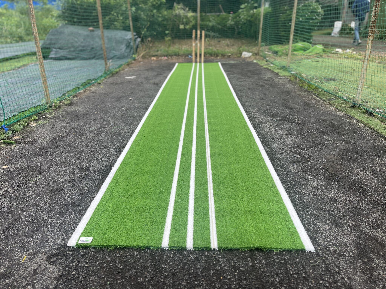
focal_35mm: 26
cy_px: 144
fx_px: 290
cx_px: 193
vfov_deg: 53.1
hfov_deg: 67.3
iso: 40
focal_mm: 5.1
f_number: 1.6
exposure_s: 1/121
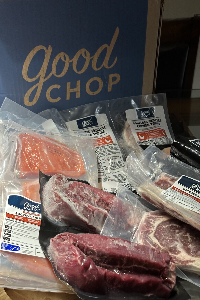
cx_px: 88
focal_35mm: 50
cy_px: 150
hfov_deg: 27.0
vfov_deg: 39.6
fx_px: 417
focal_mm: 6.86
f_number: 1.78
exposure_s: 1/60
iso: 125
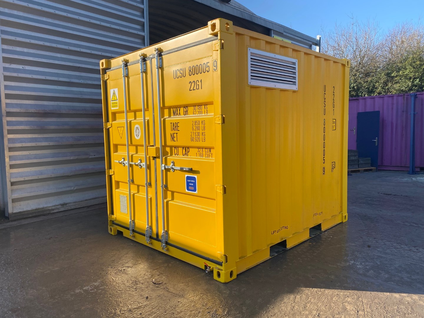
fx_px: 318
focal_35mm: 26
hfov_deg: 67.3
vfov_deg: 53.1
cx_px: 212
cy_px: 159
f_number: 1.8
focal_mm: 4.25
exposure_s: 1/1812
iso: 32
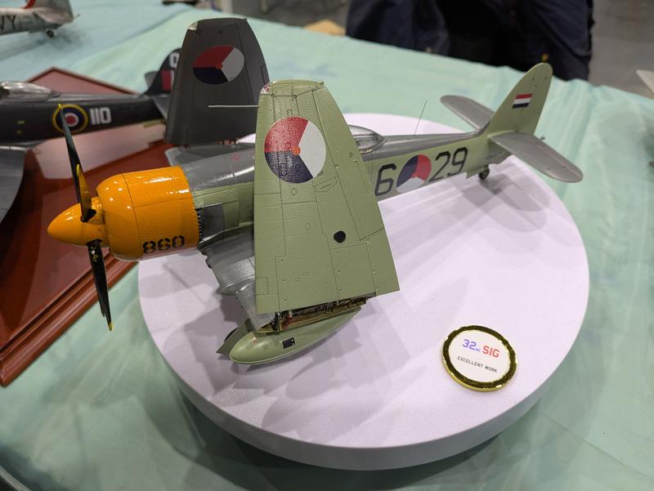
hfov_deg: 69.4
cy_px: 246
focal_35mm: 25
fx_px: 473
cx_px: 327
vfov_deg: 54.9
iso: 204
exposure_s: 1/100
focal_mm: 5.43
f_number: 1.89
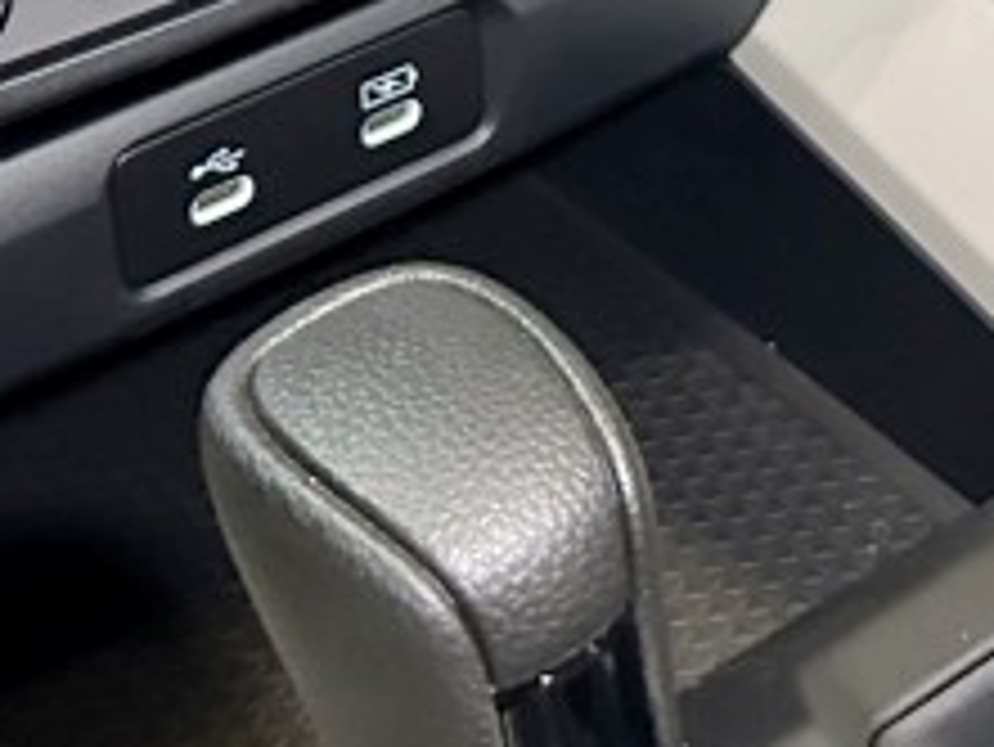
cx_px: 895
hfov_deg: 17.5
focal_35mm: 111
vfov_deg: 12.1
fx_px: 3189
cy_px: -662
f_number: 1.78
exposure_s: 1/40
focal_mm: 6.86
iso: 800
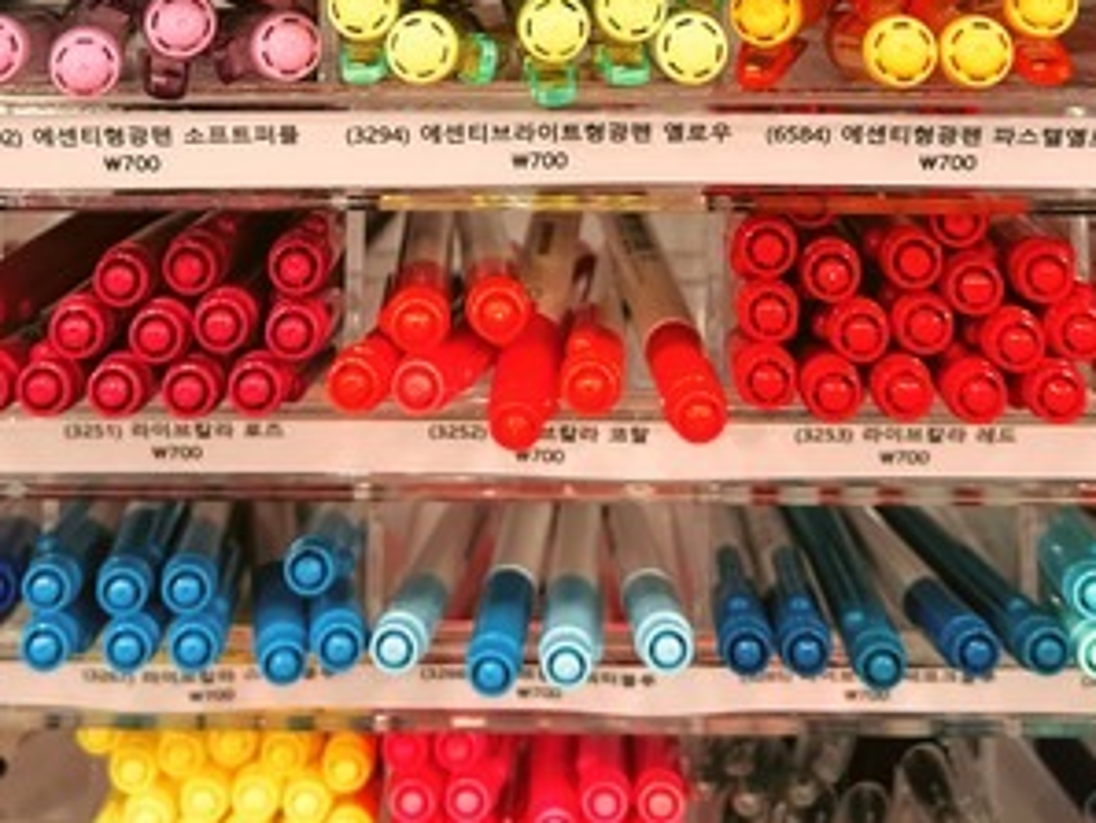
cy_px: -188
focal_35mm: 70
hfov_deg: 27.8
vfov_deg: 19.7
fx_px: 2217
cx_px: 531
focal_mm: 5.7
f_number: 1.5
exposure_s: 1/120
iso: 80
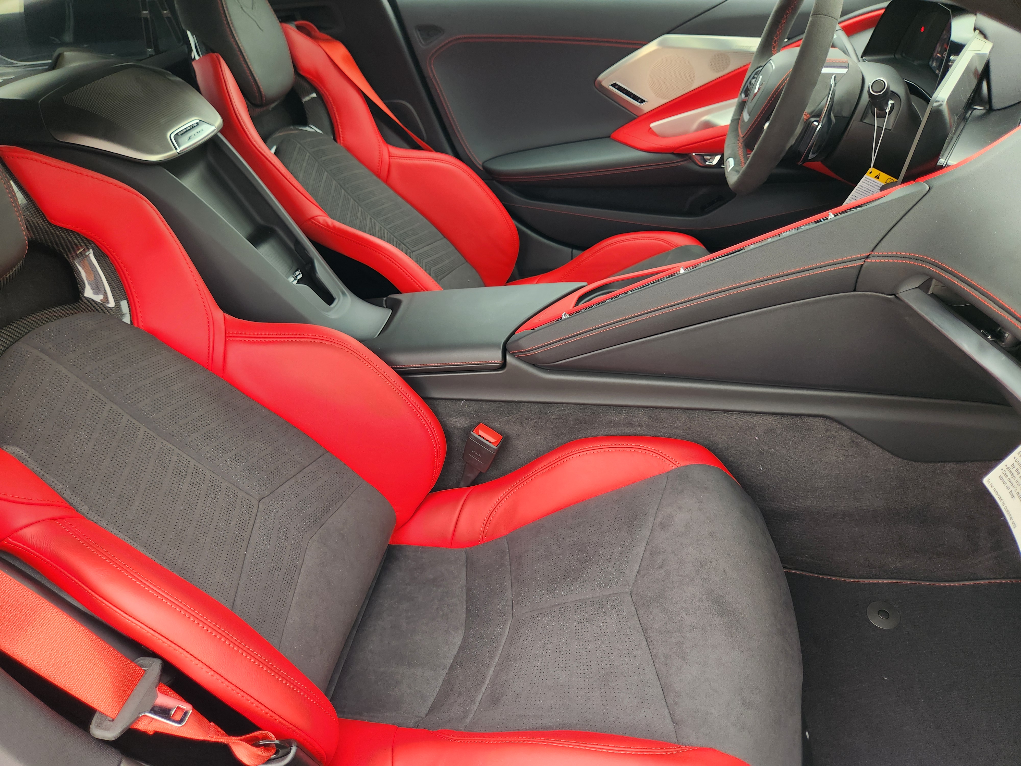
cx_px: 510
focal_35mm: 23
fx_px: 678
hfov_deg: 73.9
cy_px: 383
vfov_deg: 58.9
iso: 125
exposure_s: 1/180
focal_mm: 5.4
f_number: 1.8
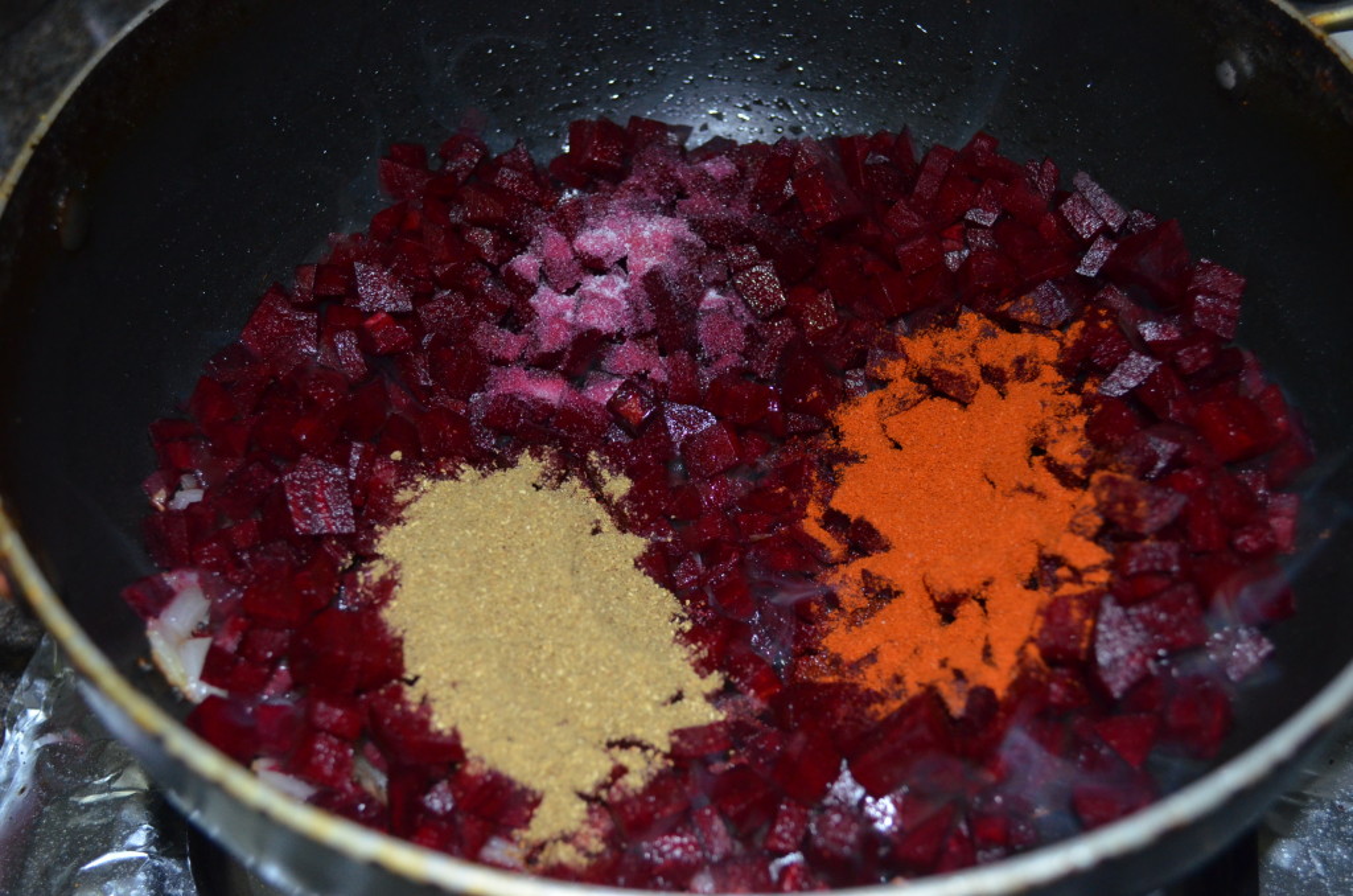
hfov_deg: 43.7
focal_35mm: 45
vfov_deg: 29.7
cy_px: 448
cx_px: 676
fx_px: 1688
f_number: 4.5
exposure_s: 1/60
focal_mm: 30
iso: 1600
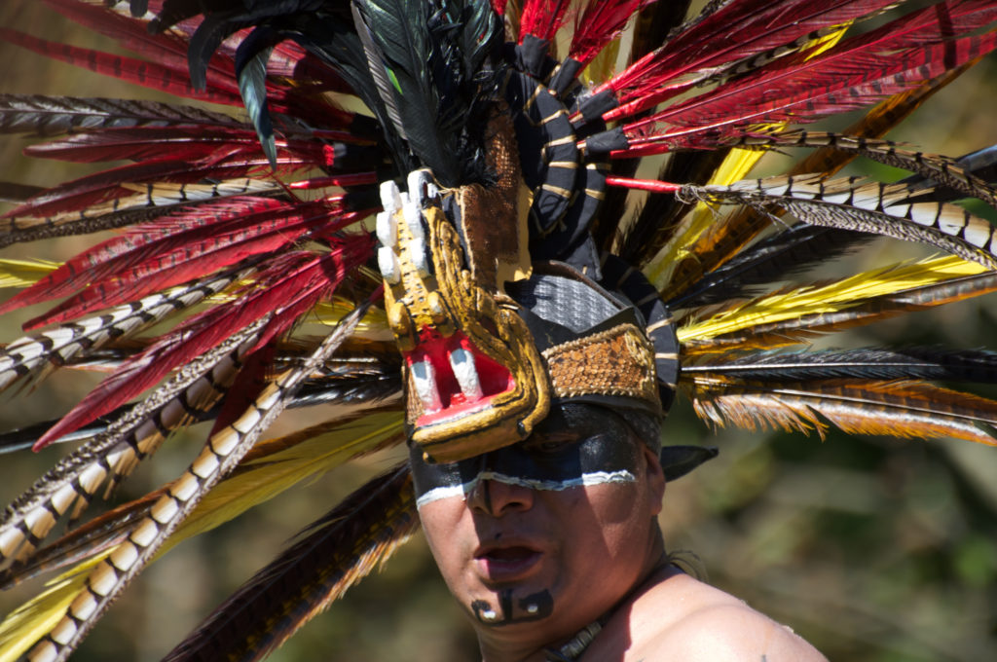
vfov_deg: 3.0
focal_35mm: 450
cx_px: 498
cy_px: 331
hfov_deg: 4.6
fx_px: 12447
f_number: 5.6
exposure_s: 1/250
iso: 100
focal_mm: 300
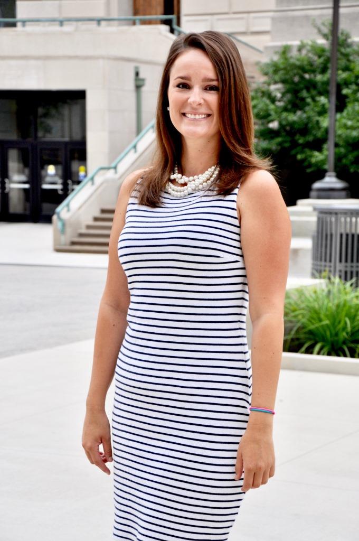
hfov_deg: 13.0
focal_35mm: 105
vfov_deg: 19.5
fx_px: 1575
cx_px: 180
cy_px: 270
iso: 200
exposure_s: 1/200
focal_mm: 70
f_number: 7.1
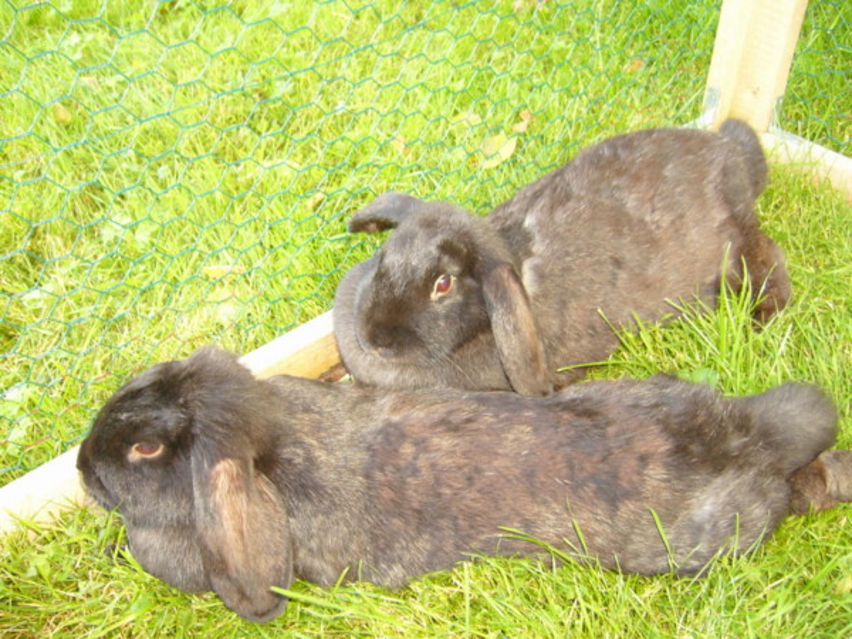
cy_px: 320
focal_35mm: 35
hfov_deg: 52.6
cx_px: 426
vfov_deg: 40.7
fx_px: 861
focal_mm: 5.8
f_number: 2.8
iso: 100
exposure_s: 1/20
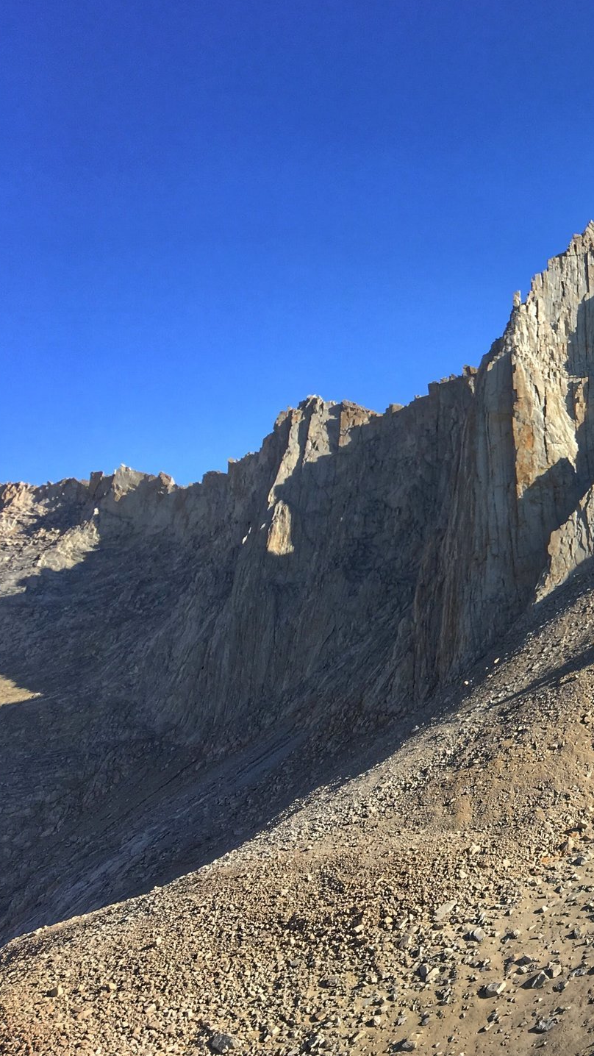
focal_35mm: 44
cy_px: 523
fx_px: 1232
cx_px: 724
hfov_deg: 24.4
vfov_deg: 46.4
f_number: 2.2
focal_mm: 4.15
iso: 25
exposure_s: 1/1282
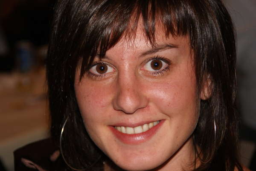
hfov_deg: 13.7
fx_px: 1068
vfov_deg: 9.2
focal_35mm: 150
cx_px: 128
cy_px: 86
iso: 400
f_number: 6.3
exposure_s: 1/125
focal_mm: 100
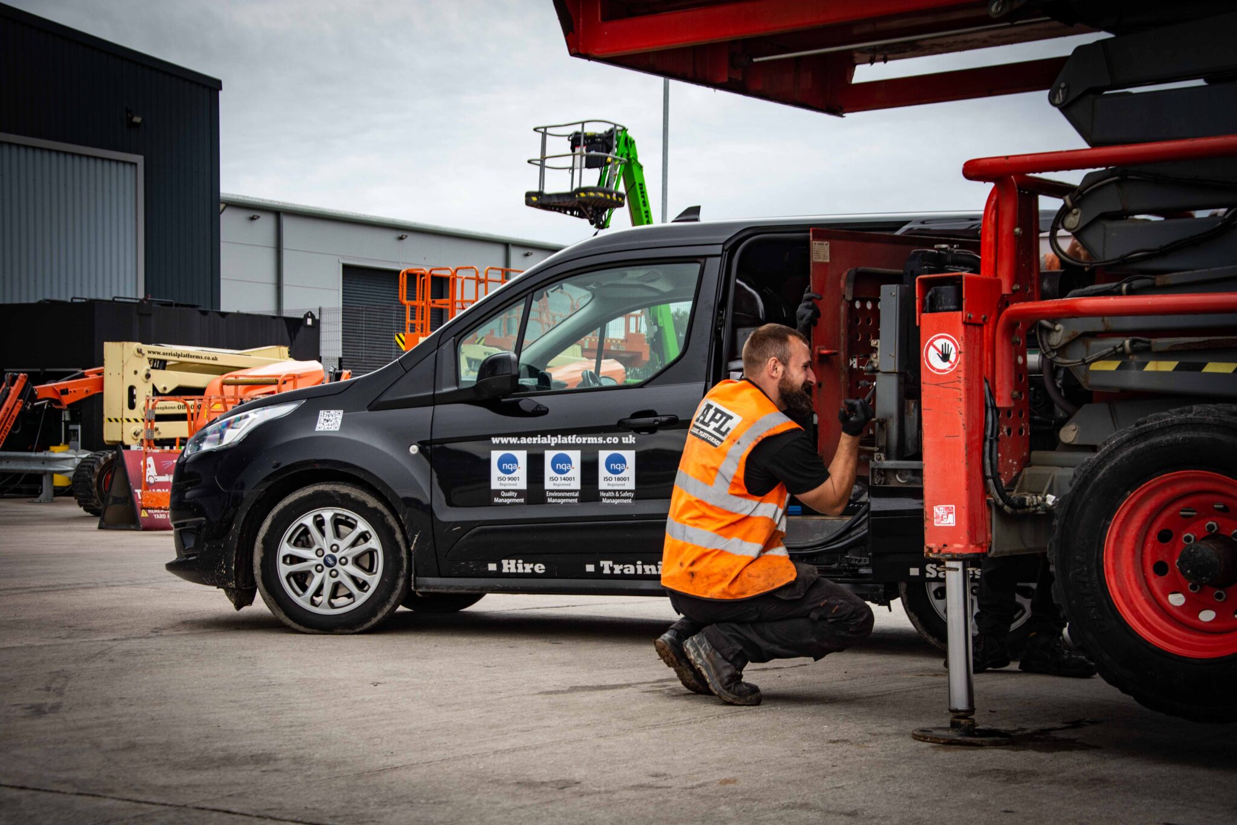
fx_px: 2061
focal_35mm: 60
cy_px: 412
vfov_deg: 22.6
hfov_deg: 33.4
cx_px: 618
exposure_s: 1/125
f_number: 5.6
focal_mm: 40
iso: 250
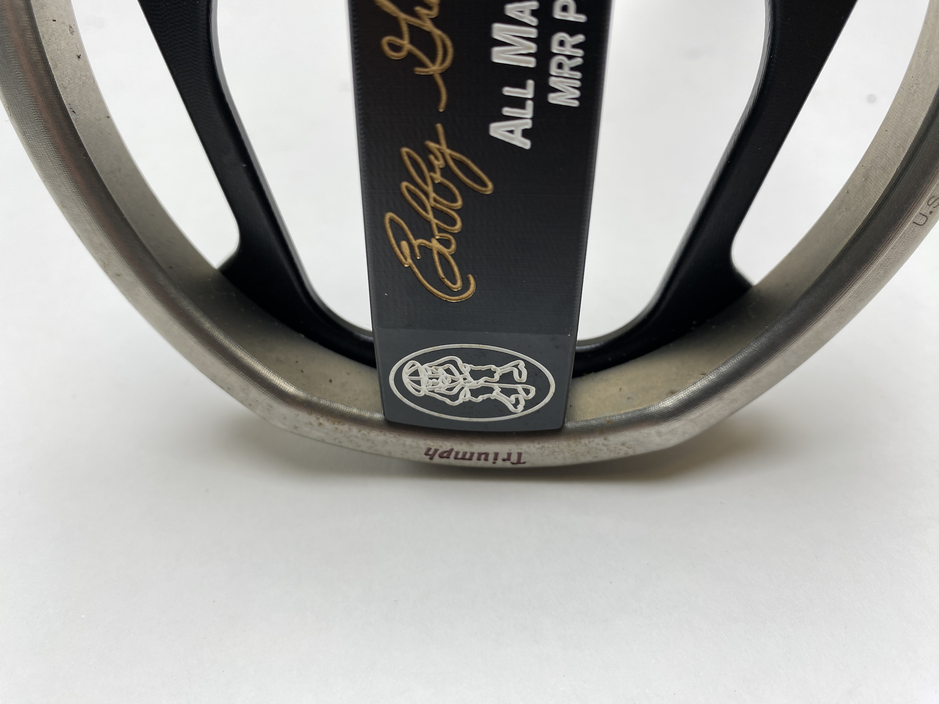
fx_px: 705
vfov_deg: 53.1
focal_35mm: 26
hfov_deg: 67.3
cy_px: 352
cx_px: 470
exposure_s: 1/262
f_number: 1.8
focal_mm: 4.25
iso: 32
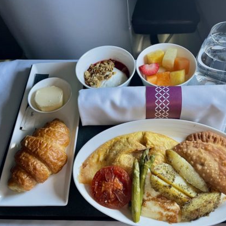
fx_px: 251
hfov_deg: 48.3
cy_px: 118
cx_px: 129
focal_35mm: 34
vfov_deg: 48.4
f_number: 1.6
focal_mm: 5.1
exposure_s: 1/60
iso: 250
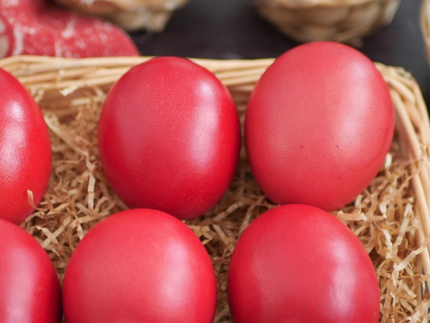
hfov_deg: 18.2
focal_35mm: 108
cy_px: 190
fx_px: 1342
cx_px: 176
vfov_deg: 13.7
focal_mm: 25
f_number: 1.8
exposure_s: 1/100
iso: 200
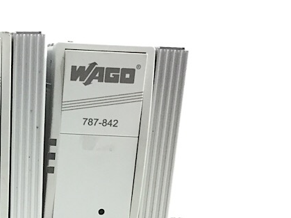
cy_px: 263
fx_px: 740
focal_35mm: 88
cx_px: -23
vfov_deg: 16.1
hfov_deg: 21.2
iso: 80
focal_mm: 3.3
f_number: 2.4
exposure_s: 1/33
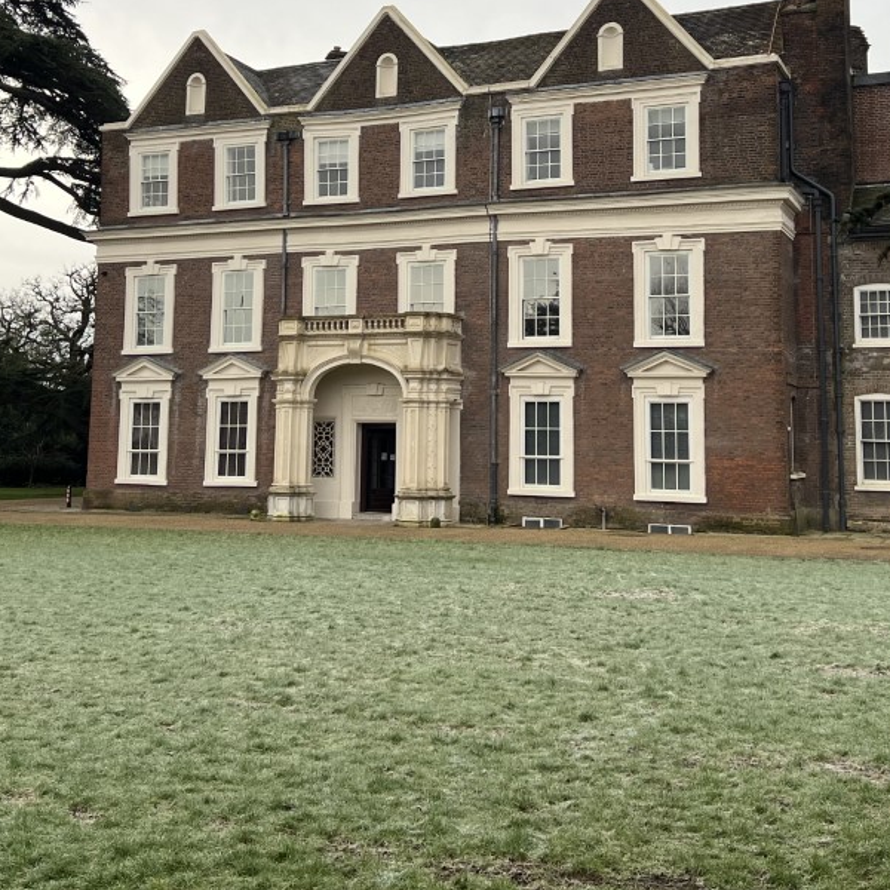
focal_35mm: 46
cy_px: 254
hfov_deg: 36.8
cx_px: 449
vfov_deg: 36.2
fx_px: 1338
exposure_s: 1/748
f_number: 1.5
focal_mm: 5.7
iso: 50
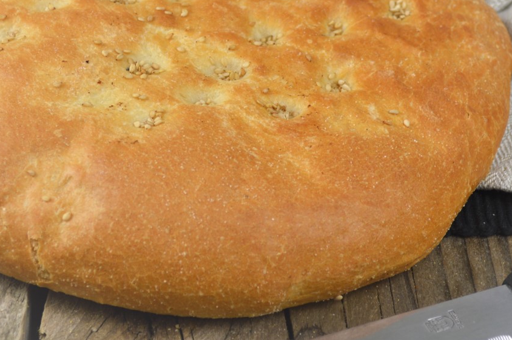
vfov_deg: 17.4
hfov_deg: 25.9
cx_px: 318
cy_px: 109
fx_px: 1108
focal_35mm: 78
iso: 100
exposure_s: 1/20
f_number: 5.6
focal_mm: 38
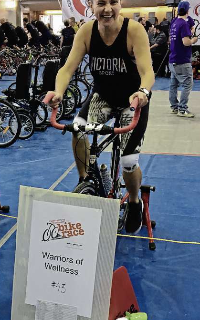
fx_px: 480
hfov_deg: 23.1
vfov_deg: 36.5
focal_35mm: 55
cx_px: 32
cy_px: 216
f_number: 2.2
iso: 100
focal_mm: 4.15
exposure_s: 1/30
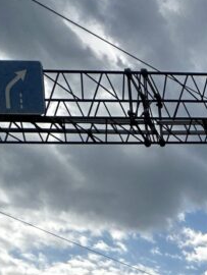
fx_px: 422
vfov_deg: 23.5
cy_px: 465
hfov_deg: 19.7
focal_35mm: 53
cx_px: 381
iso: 50
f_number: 2.2
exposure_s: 1/2618
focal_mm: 2.22
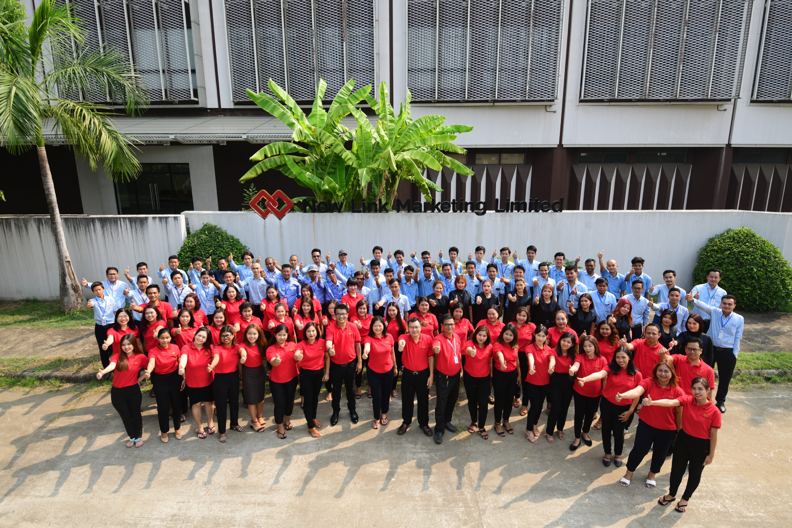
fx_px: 484
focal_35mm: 22
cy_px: 264
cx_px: 396
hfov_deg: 78.6
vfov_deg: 57.2
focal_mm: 22
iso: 160
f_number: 6.3
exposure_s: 1/125
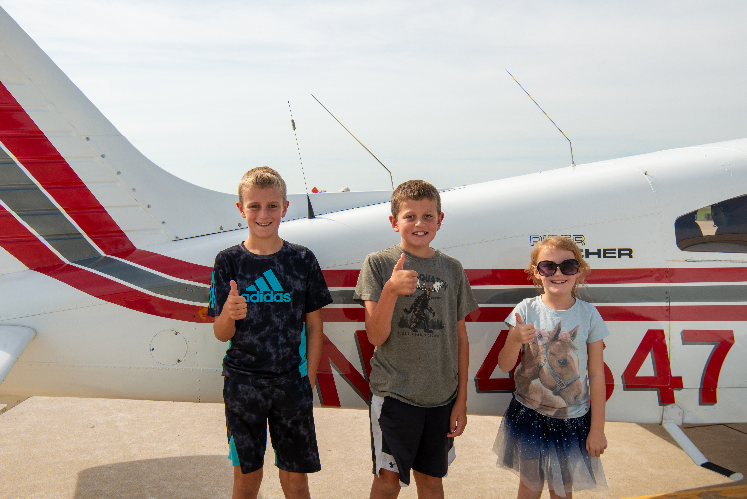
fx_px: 789
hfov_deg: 50.7
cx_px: 374
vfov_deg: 35.1
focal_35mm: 38
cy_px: 250
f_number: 11
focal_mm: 38
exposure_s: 1/125
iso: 100
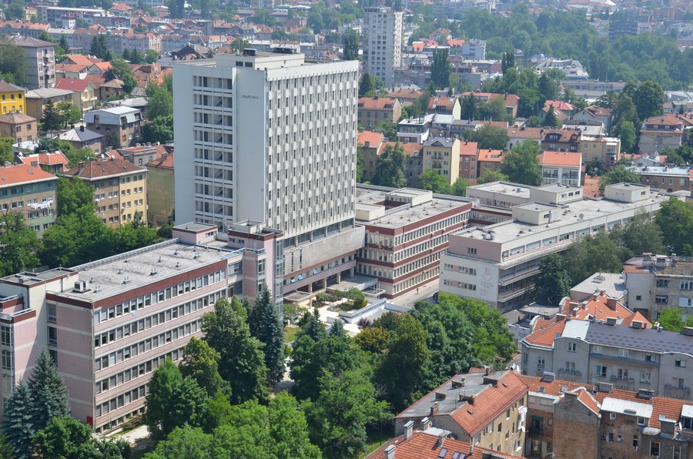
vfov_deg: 22.5
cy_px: 230
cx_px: 346
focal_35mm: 60
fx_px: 1153
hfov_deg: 33.5
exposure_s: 1/250
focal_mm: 40
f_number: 8
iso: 110
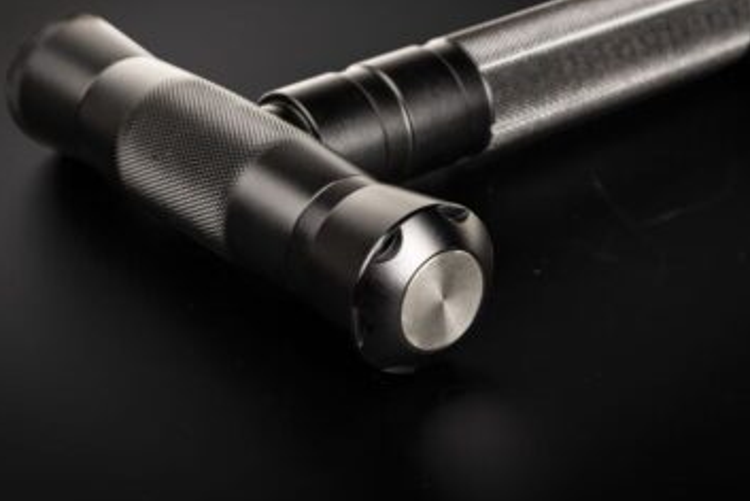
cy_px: 230
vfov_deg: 16.1
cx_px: 346
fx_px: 1772
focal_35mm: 85
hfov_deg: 23.9
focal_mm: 50
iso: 100
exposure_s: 1/125
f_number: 10
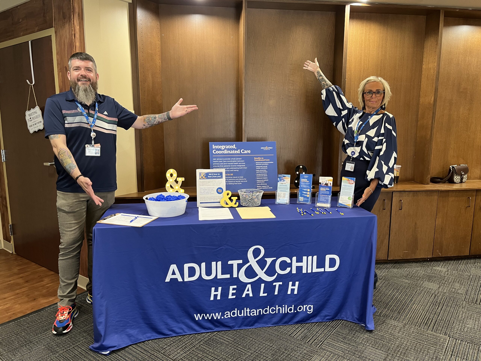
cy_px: 180
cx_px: 240
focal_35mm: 26
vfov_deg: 53.1
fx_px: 361
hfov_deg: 67.3
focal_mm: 5.1
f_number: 1.6
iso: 160
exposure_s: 1/60
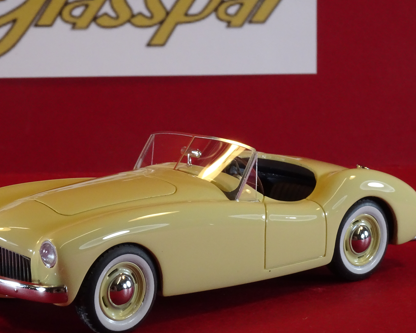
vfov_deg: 11.3
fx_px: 1674
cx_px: 157
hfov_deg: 14.2
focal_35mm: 136
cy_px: 153
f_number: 8
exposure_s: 1/100
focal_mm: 15.92
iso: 400
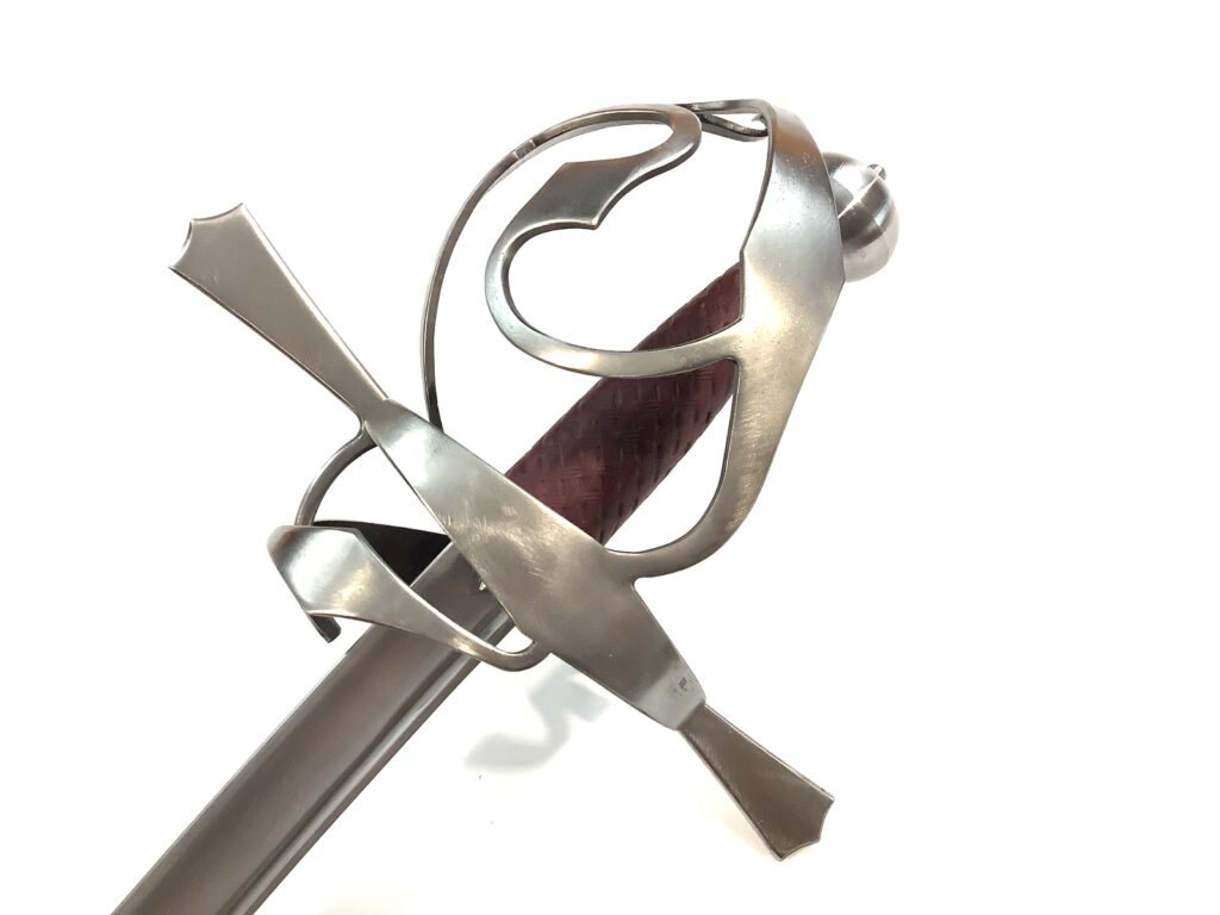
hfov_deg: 58.4
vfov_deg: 45.4
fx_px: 1093
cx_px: 610
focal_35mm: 31
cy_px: 458
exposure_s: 1/60
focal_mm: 3.3
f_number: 2.4
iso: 250
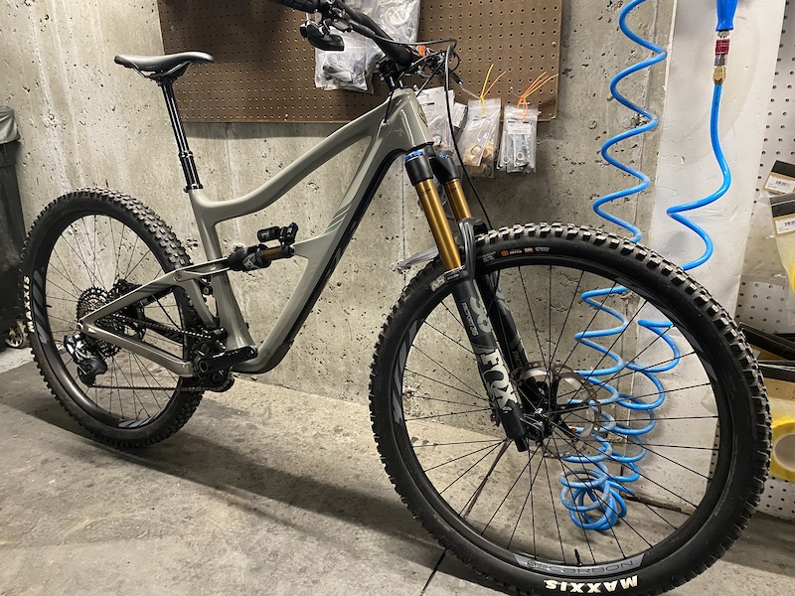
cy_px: 298
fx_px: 597
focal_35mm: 26
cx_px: 398
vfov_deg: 53.1
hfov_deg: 67.3
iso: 400
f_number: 1.8
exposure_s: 1/60
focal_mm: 4.25
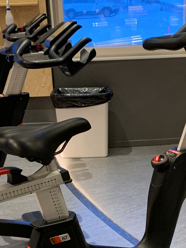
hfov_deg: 21.6
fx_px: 487
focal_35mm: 68
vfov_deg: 26.9
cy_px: 252
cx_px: 108
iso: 400
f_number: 1.8
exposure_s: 1/50
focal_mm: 4.25
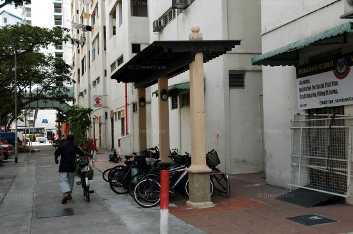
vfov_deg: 28.0
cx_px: 176
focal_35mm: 48
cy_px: 117
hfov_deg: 41.2
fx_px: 470
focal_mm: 32
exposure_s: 1/400
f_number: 5.6
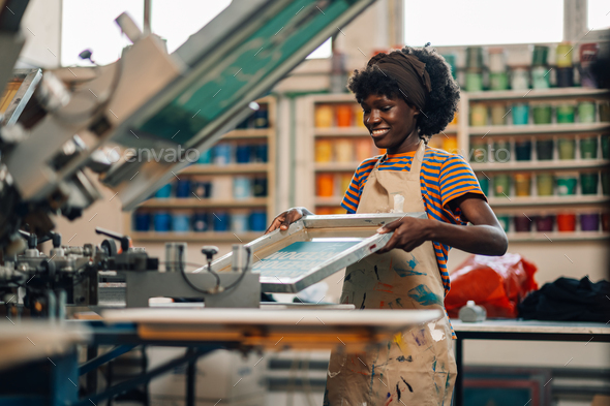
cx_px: 305
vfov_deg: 16.1
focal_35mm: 85
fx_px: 1440
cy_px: 203
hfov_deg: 23.9
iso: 160
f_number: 1.4
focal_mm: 85
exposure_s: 1/320
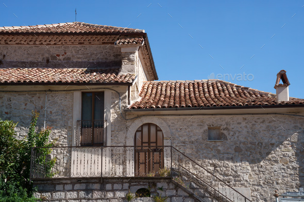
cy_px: 101
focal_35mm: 68
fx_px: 574
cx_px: 152
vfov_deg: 20.0
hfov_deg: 29.7
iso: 100
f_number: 8
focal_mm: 68
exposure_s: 1/50
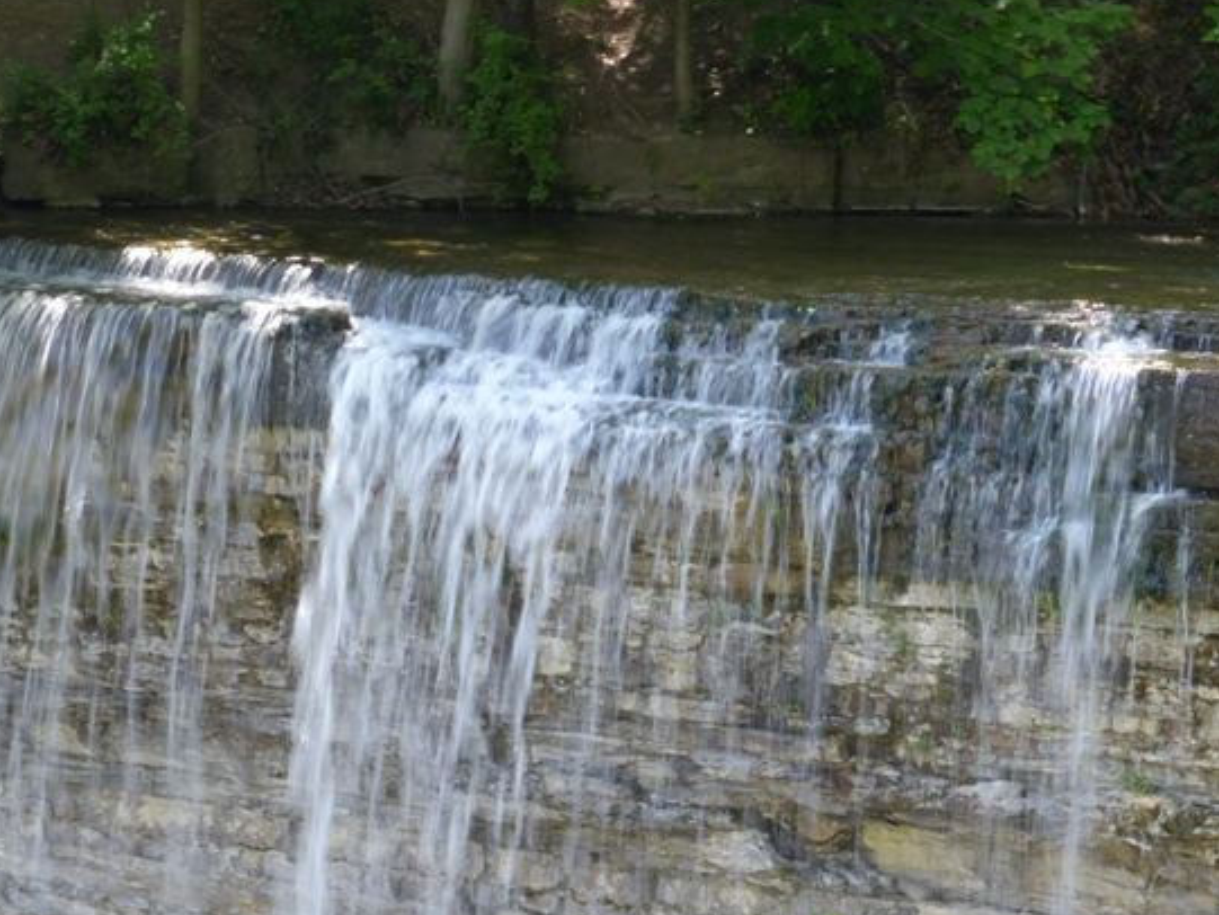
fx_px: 6798
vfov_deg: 7.7
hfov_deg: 10.2
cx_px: 419
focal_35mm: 193
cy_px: 618
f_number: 8
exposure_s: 1/20
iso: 100
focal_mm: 18.3
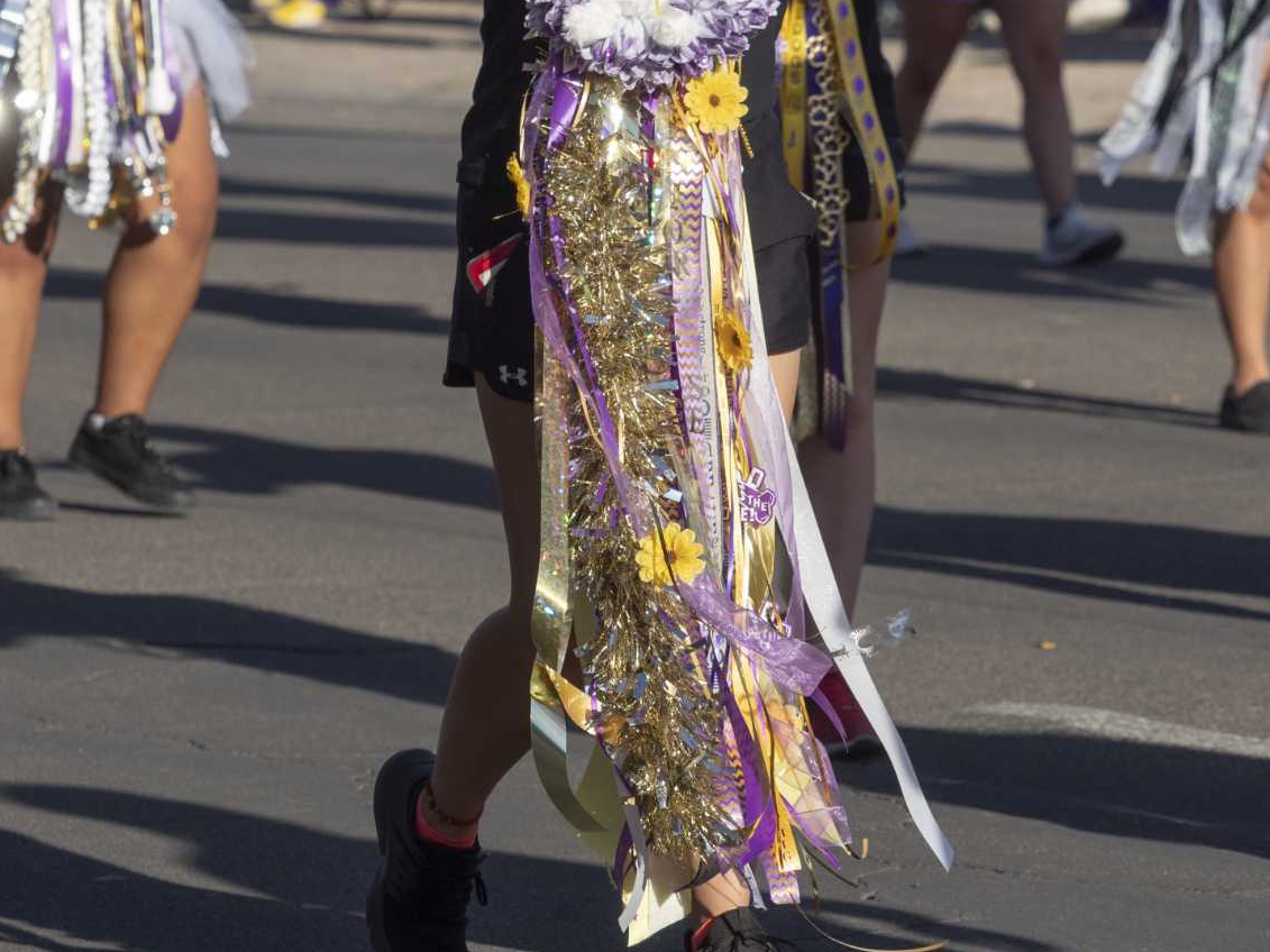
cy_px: 246
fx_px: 11959
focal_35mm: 326
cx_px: 806
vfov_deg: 4.6
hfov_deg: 6.1
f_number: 4.5
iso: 200
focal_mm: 90
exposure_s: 1/1600
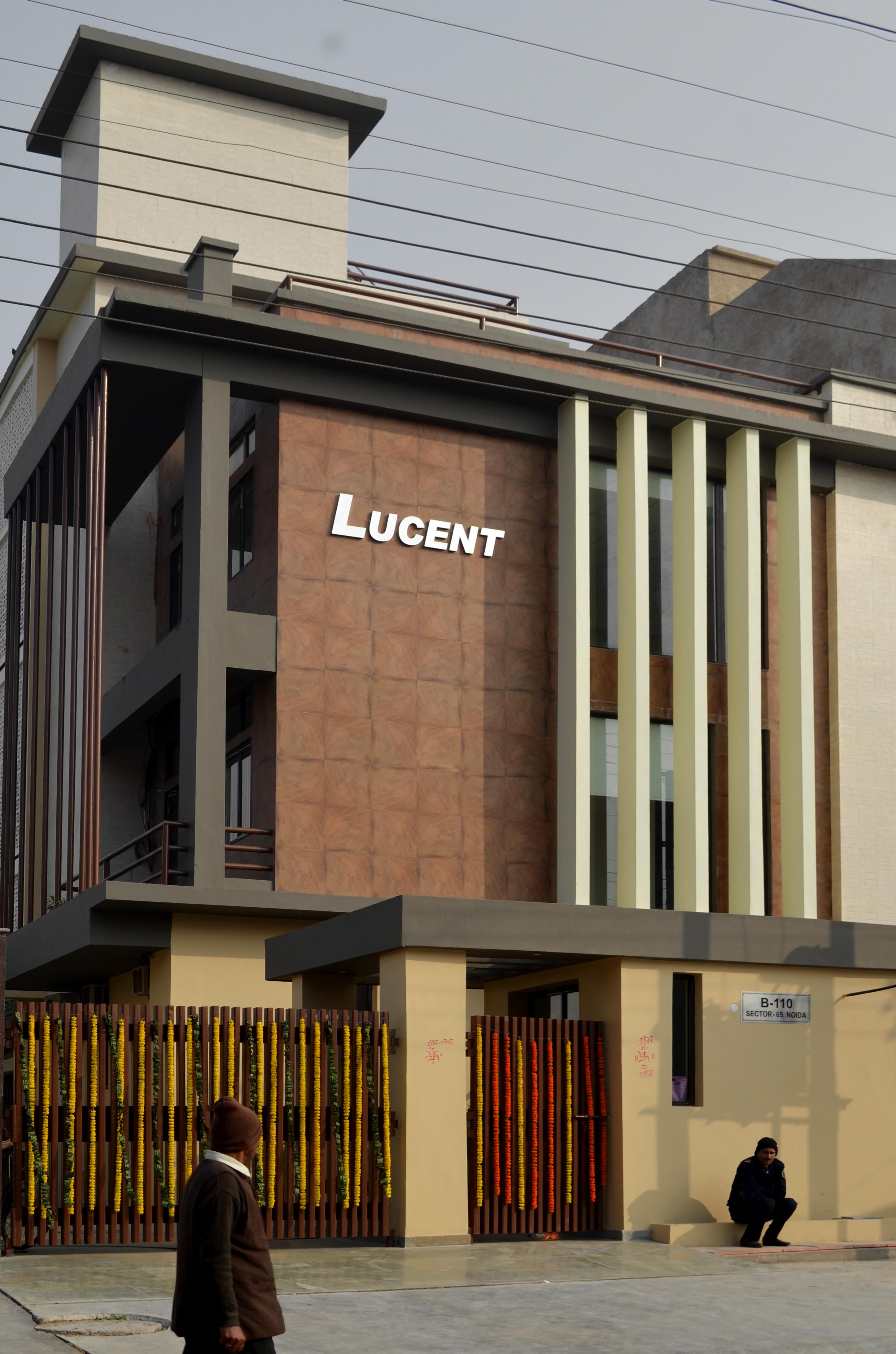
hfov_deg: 30.4
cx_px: 405
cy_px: 705
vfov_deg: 44.6
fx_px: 1650
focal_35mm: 44
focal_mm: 26
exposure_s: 1/250
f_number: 8
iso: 110
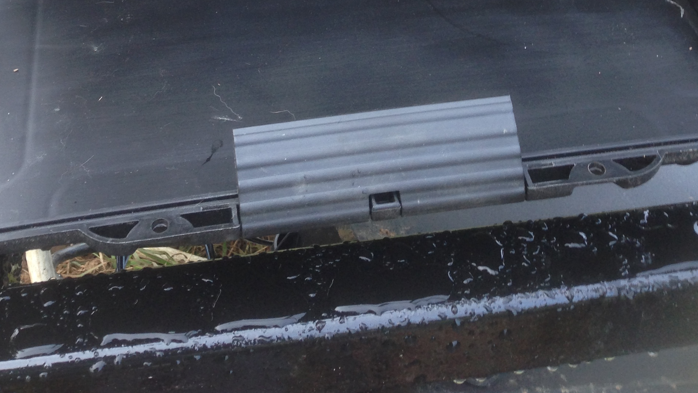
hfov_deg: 33.8
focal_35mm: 62
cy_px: -194
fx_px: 1148
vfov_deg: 17.5
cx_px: 301
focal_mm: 4.12
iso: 64
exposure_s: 1/40
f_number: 2.4
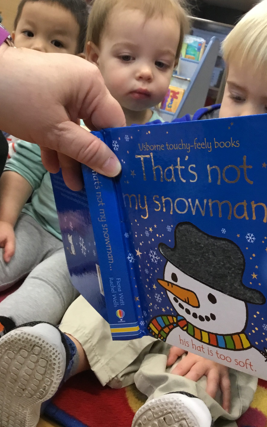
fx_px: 442
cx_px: 170
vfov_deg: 51.5
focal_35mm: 38
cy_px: 199
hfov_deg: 33.4
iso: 160
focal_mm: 3.3
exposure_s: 1/30
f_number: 2.4
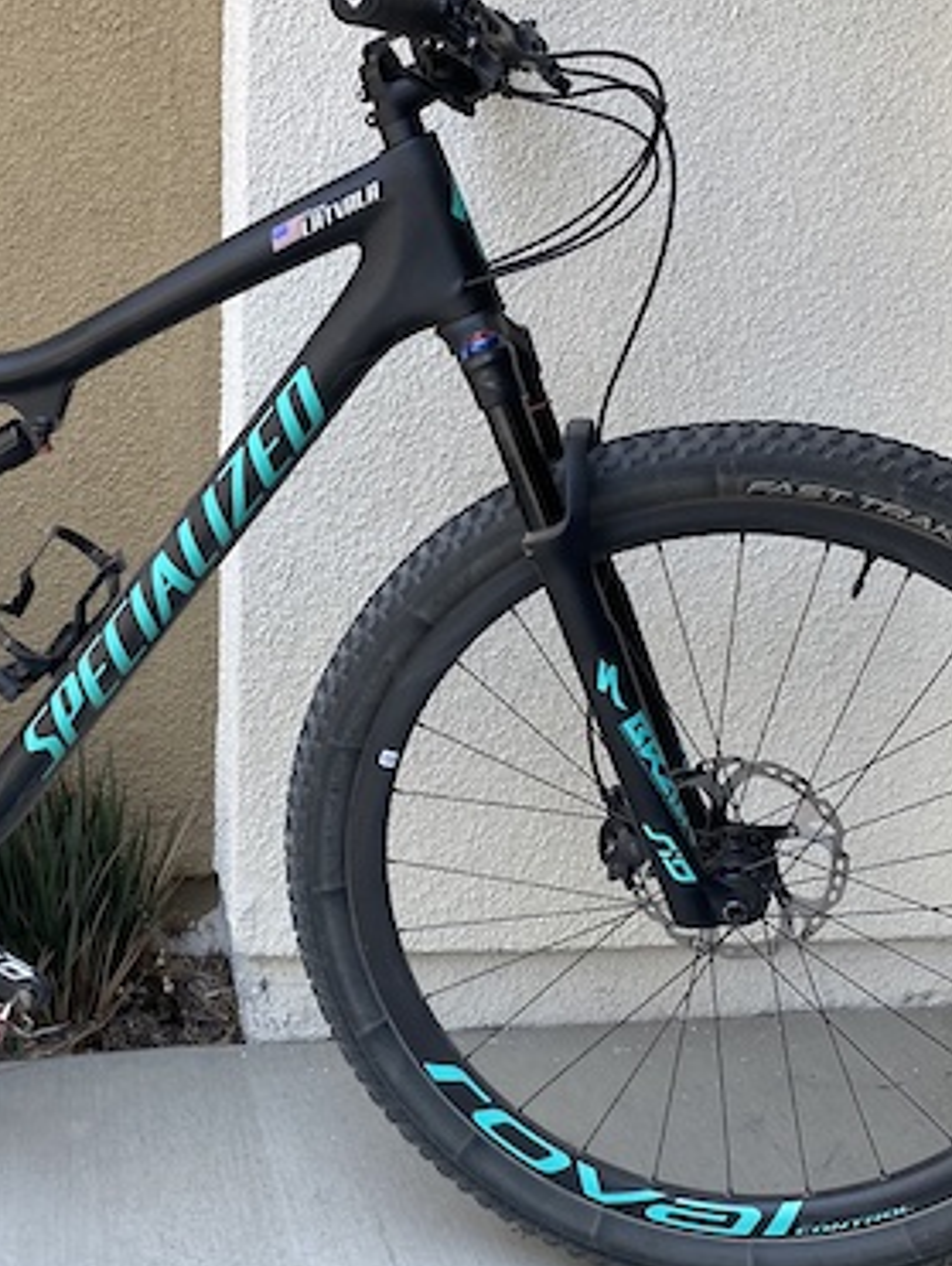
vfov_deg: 34.3
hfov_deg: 25.7
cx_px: 181
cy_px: 696
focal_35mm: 56
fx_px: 2050
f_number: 1.8
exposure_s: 1/355
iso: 32
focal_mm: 4.25
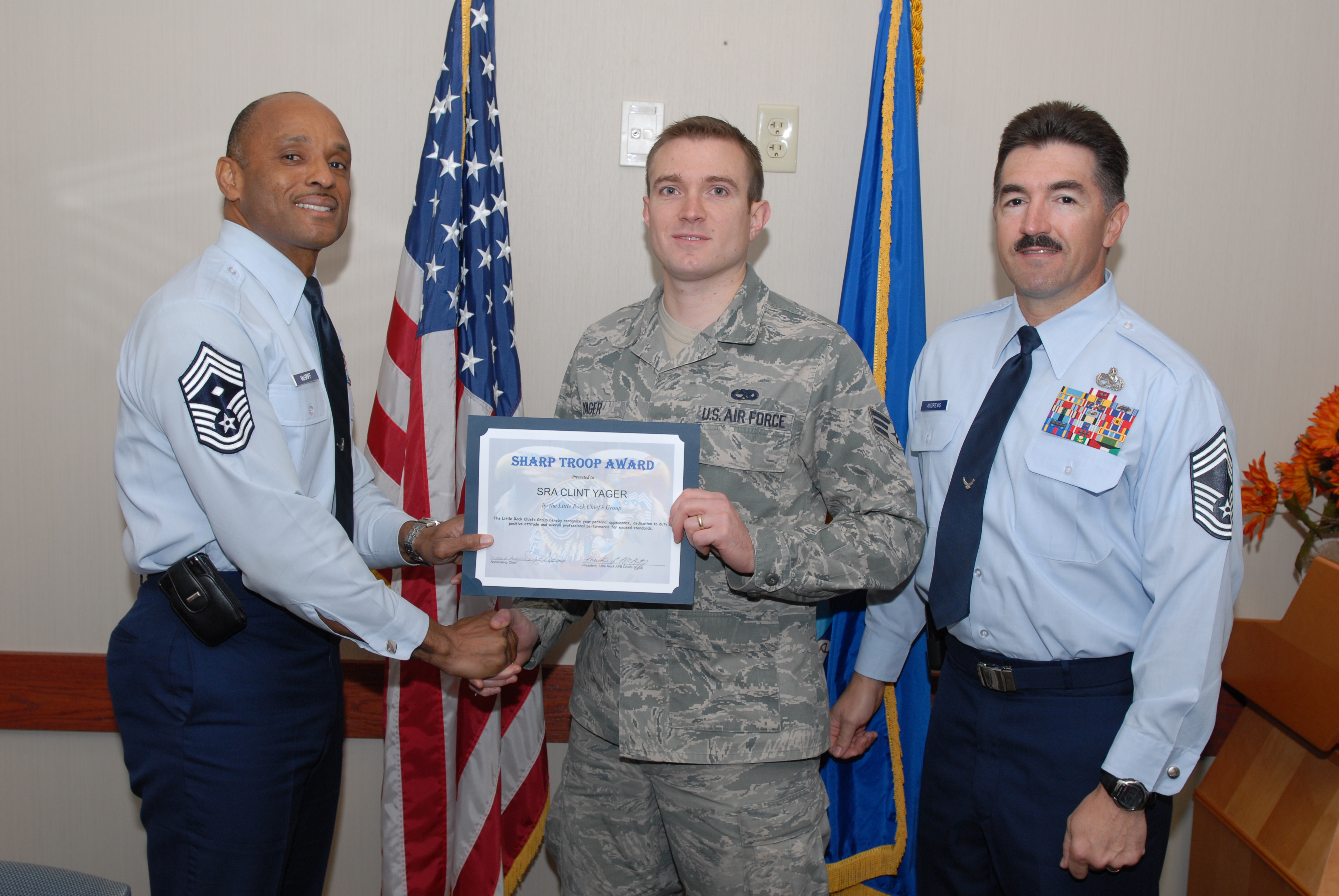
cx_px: 670
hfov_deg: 44.9
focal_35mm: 44
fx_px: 1620
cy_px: 448
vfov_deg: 30.9
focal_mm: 29
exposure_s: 1/60
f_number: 5
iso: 200
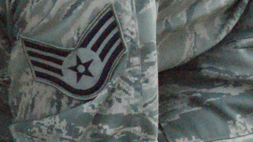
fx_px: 3194
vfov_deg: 2.6
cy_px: 166
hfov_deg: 4.5
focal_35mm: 476
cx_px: -196
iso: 3200
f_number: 9
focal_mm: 70
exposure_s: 1/800
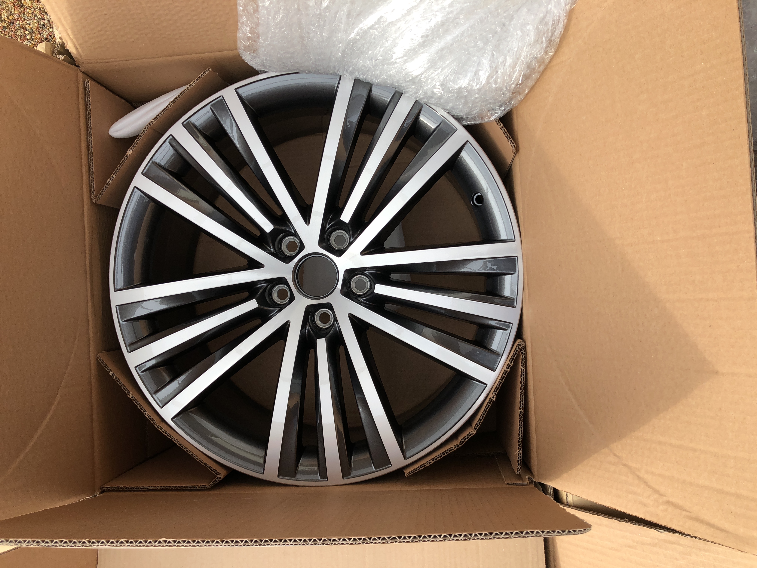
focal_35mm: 29
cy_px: 284
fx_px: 634
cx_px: 378
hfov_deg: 61.7
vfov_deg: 48.2
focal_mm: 3.99
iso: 20
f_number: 1.8
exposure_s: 1/350
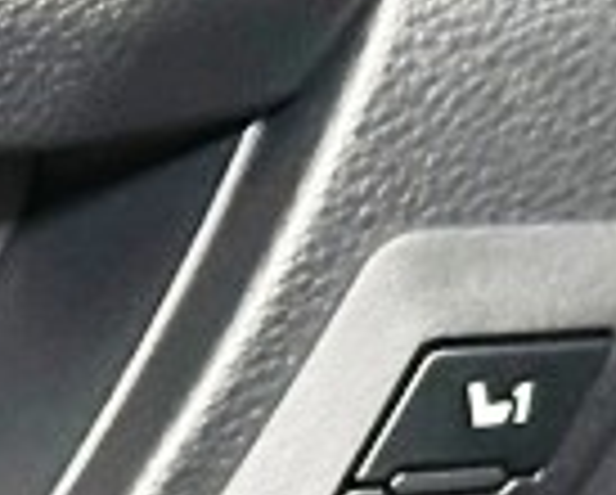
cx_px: -737
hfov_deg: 5.4
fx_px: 6372
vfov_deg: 4.3
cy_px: 1436
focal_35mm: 349
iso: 640
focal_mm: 6.86
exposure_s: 1/24
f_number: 1.78
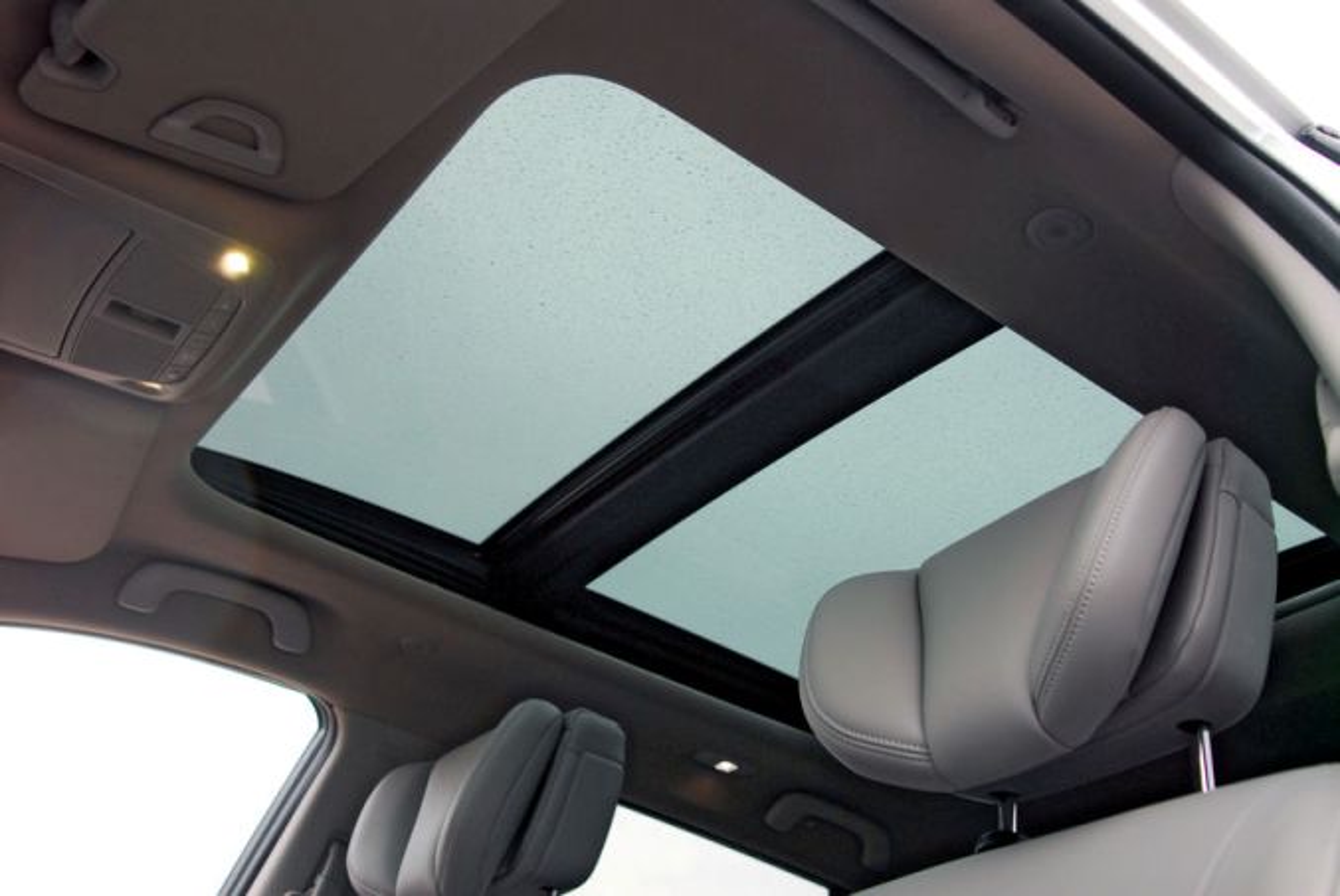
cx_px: 670
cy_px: 448
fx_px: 1341
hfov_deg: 53.1
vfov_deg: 37.0
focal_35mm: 36
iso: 400
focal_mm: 24
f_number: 4
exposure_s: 1/60
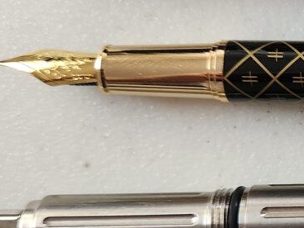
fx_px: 843
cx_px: 491
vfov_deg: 15.4
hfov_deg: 17.7
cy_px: 139
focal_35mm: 96
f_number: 1.8
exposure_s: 1/120
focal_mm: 5.4
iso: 400
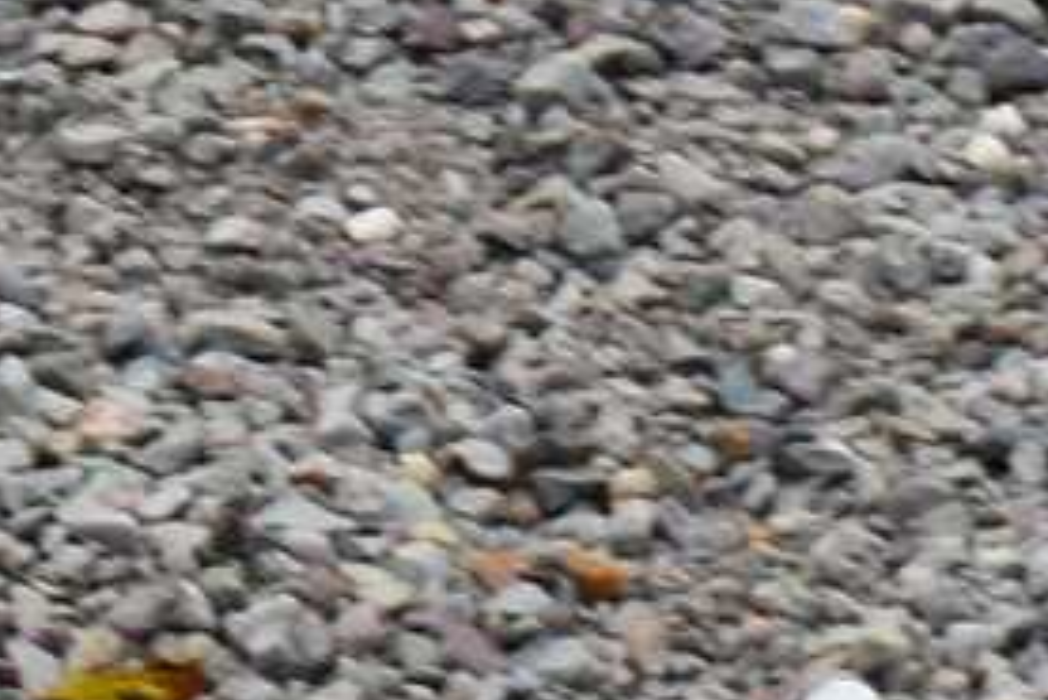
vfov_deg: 2.7
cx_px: -2550
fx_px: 14504
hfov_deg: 4.0
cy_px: -1693
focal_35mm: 498
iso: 400
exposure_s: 1/200
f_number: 7.1
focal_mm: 46
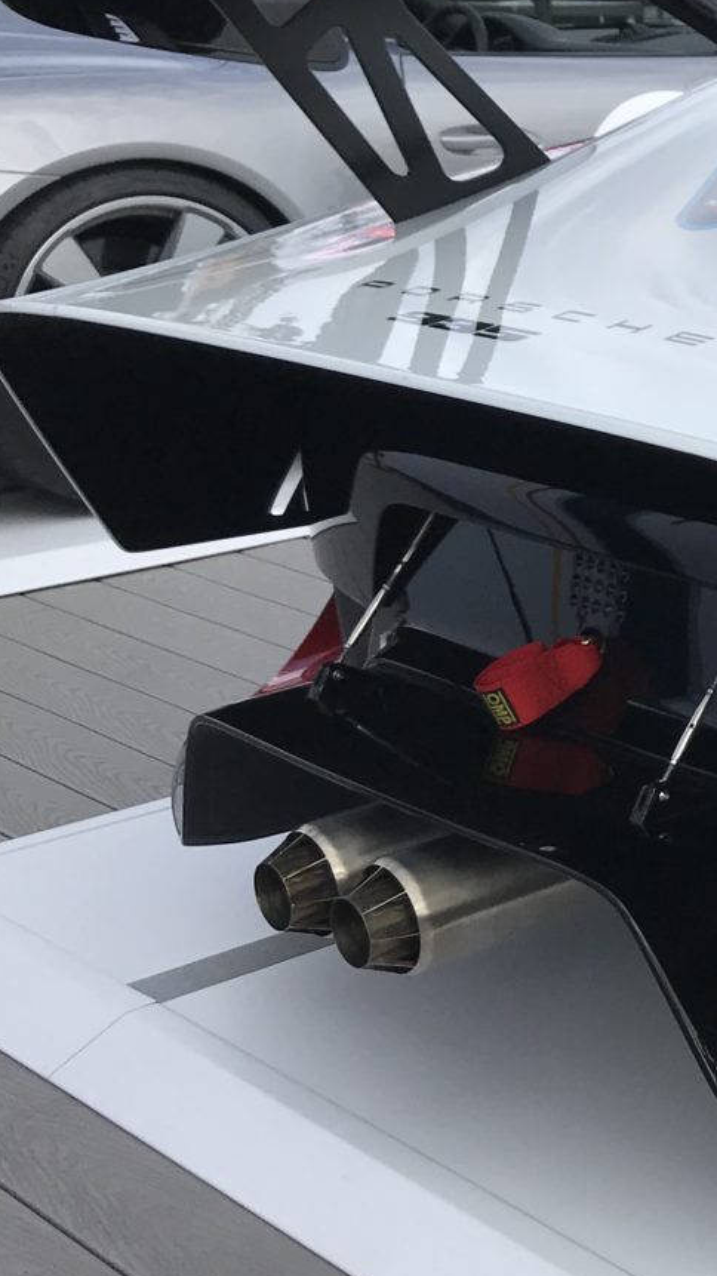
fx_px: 2299
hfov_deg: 15.4
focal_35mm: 68
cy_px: 526
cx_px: 1274
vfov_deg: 30.9
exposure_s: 1/1350
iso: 20
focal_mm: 3.99
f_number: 1.8
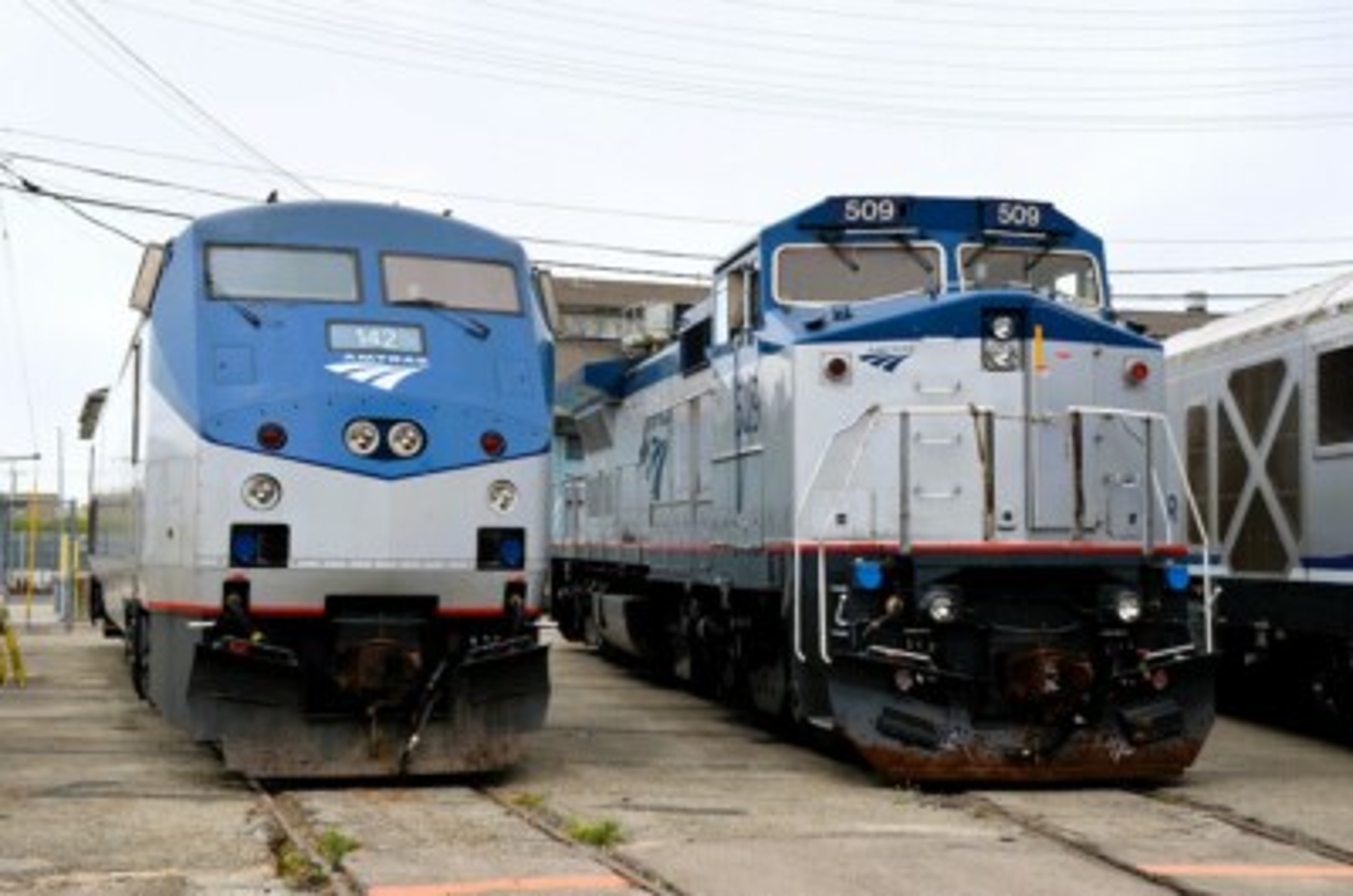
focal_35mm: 52
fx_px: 1969
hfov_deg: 37.9
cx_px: 676
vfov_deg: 25.6
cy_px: 448
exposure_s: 1/200
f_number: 7.1
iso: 125
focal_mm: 35
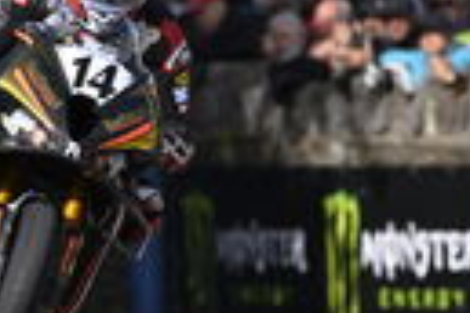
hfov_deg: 1.5
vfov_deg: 1.0
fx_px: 17793
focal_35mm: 1363
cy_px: 207
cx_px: 73
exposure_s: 1/10000
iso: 2500
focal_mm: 440
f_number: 6
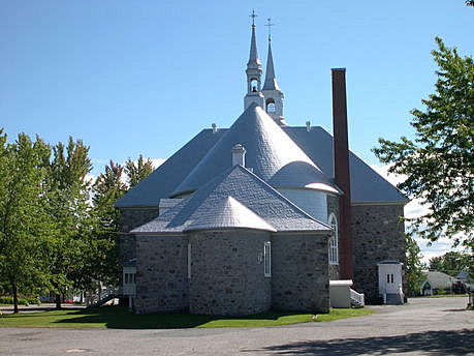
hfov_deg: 23.8
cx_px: 237
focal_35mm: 82
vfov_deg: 18.0
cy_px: 178
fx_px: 1123
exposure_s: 1/587
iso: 100
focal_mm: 17.4
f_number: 4.1
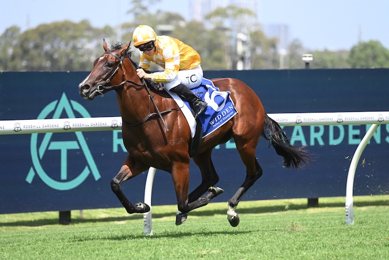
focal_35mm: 320
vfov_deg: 4.3
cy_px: 130
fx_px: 3458
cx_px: 194
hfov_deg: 6.4
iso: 640
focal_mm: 320
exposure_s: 1/1600
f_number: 5.6
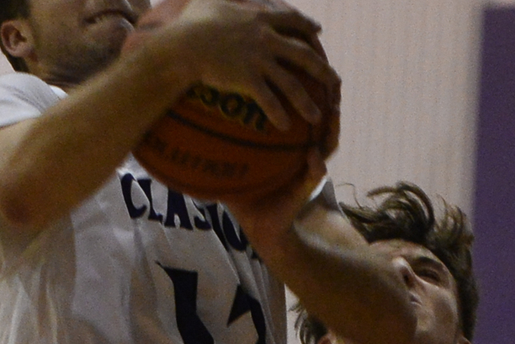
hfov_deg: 5.2
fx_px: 5607
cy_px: 169
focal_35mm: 392
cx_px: 19
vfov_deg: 3.5
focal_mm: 120
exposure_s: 1/500
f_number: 2.8
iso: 6400
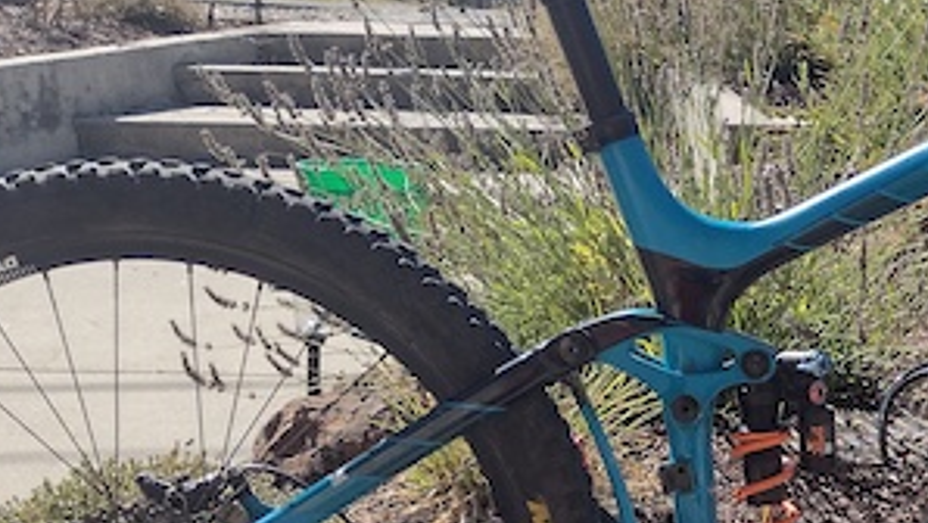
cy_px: 526
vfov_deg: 15.0
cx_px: 900
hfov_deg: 25.7
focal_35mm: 79
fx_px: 1945
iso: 100
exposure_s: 1/1692
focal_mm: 4.71
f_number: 1.7
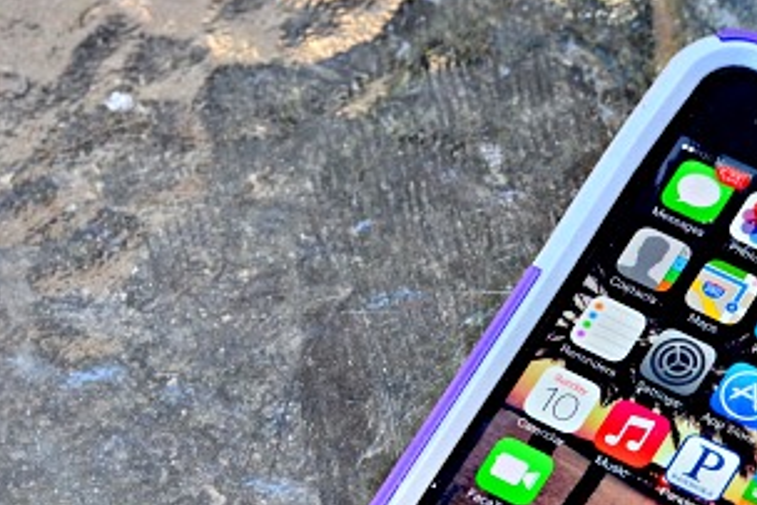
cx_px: 700
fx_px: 3113
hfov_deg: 13.7
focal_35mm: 148
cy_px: 425
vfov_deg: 9.3
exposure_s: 1/60
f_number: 5.6
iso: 800
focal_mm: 50
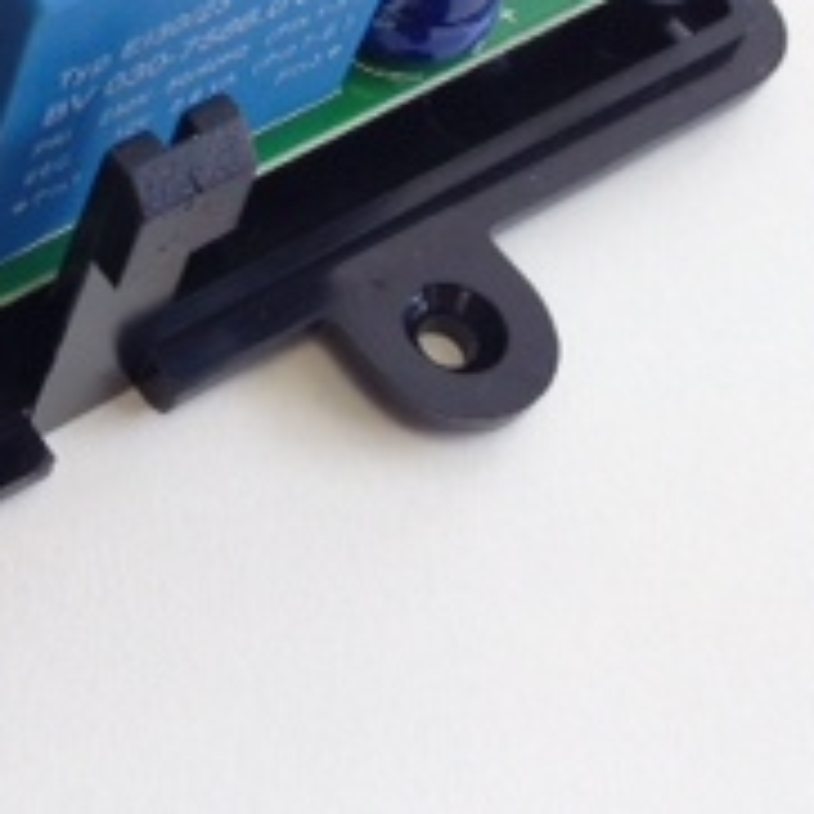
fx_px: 2740
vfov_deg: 16.4
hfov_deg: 15.5
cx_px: -414
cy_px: -67
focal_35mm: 103
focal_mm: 4.13
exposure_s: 1/120
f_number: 2.4
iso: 80
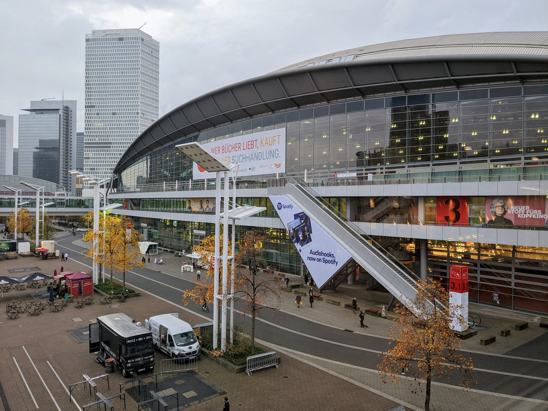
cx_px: 274
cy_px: 206
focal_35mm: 27
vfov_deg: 51.4
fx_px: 427
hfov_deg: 65.3
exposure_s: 1/99.9
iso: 64
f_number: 1.73
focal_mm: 4.38
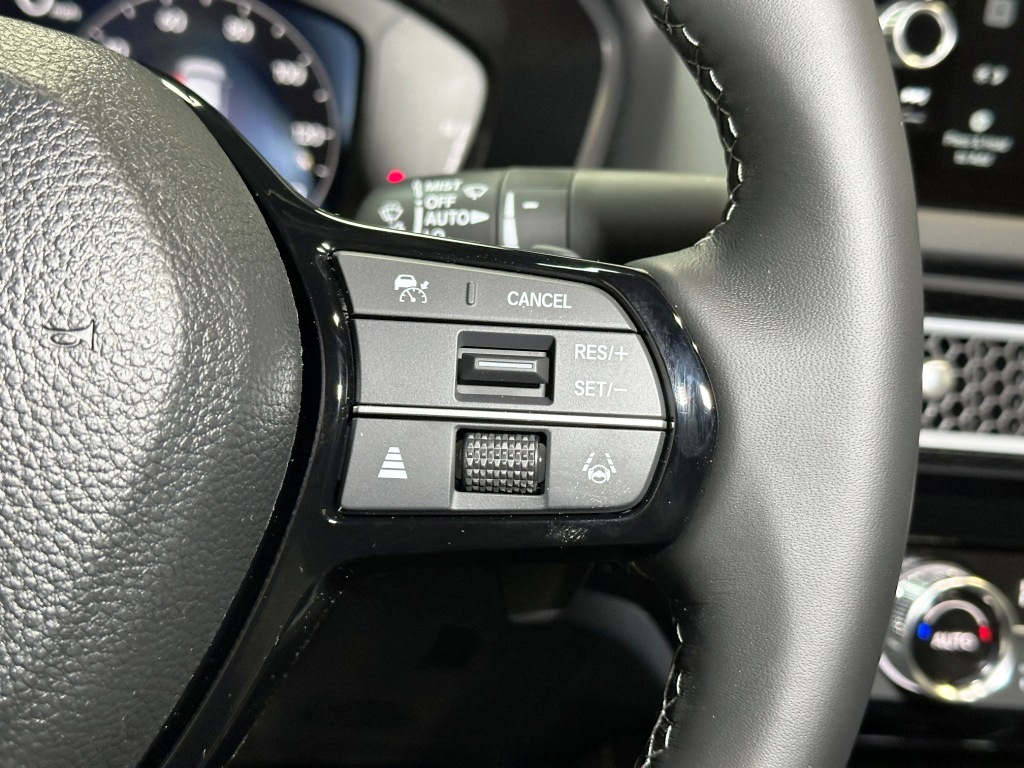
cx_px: 512
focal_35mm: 48
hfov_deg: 39.7
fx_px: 1420
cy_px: 384
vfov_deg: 30.3
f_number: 1.78
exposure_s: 1/40
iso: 400
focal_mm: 6.86
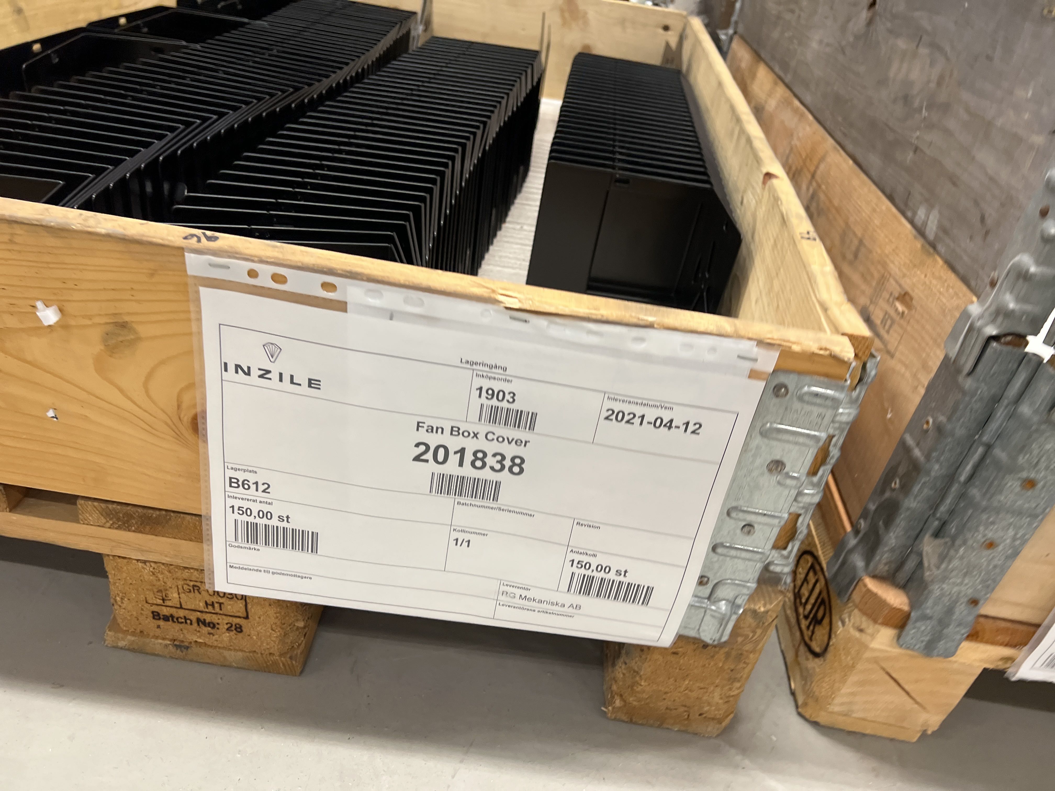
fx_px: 792
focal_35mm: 26
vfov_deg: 53.1
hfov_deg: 67.3
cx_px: 528
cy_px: 396
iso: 200
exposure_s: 1/50
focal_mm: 5.7
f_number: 1.5
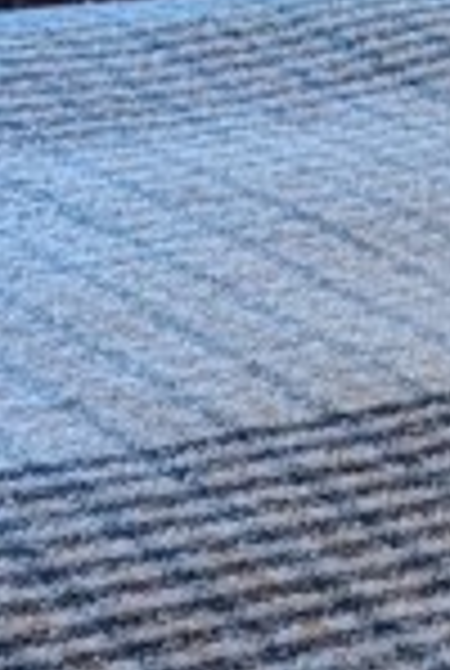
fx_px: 3732
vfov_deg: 10.0
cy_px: 917
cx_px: 1384
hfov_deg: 6.3
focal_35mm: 200
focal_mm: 6.81
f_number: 1.85
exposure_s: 1/23.8
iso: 232
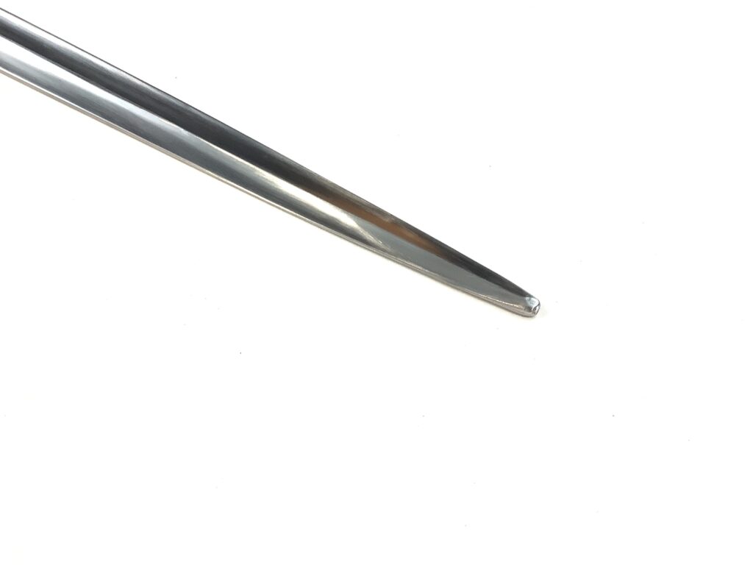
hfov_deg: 58.4
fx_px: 674
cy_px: 282
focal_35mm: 31
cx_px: 376
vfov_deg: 45.4
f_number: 2.4
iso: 200
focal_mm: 3.3
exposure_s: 1/60
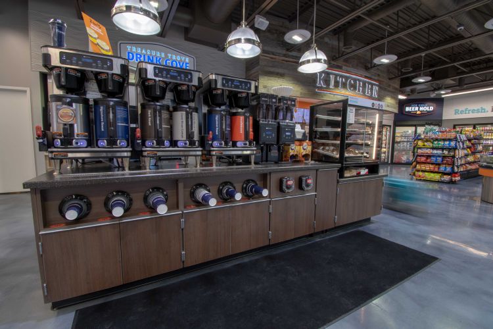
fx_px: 205
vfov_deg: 77.3
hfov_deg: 100.4
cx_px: 246
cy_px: 164
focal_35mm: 15
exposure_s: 1/1.67
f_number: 14
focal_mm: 10
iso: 125
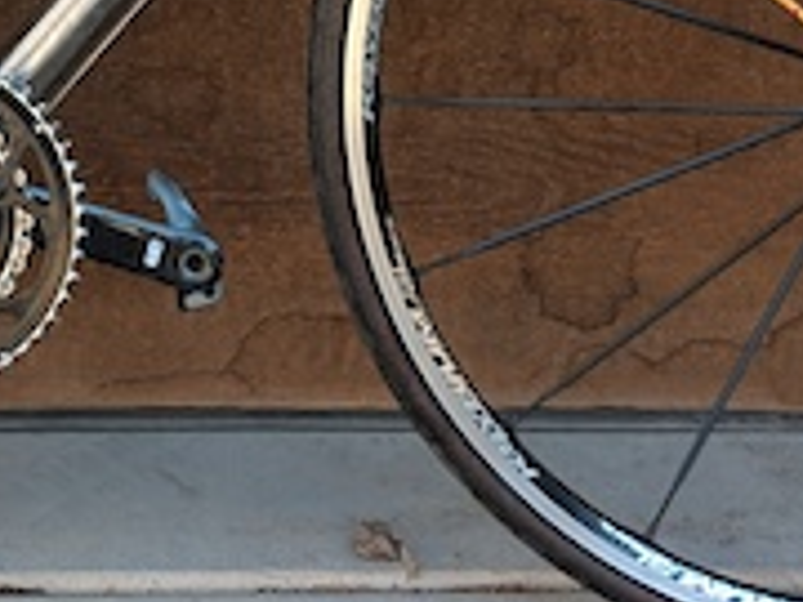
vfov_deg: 11.9
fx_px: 2784
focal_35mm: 120
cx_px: 103
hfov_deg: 16.2
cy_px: -250
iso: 47
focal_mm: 4.44
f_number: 1.8
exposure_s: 1/187
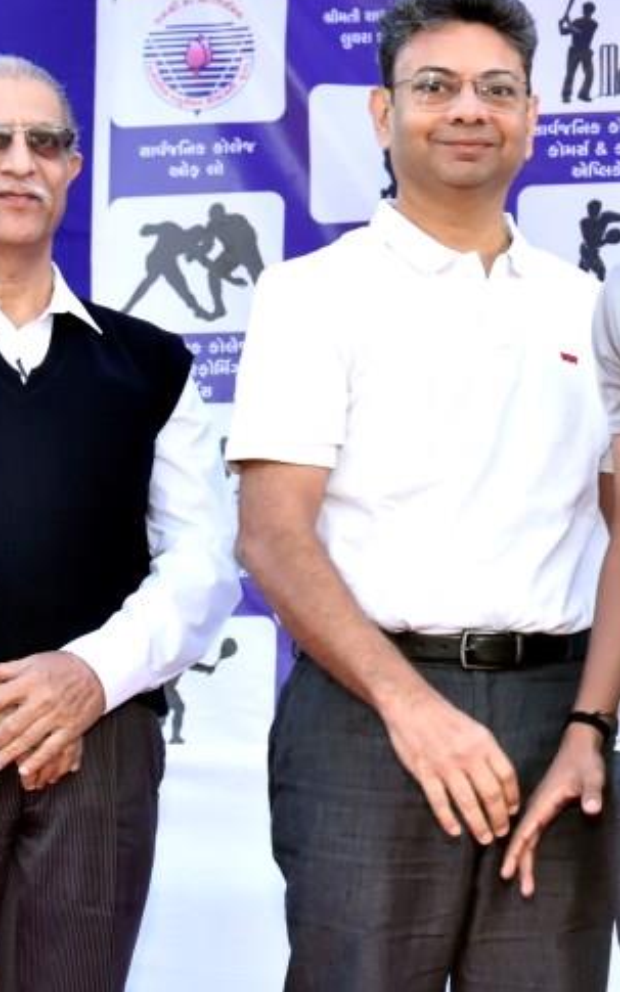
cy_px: 388
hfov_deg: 11.4
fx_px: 3058
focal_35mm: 113
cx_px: 690
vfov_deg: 18.4
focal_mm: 35
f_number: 8
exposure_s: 1/200
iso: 1250
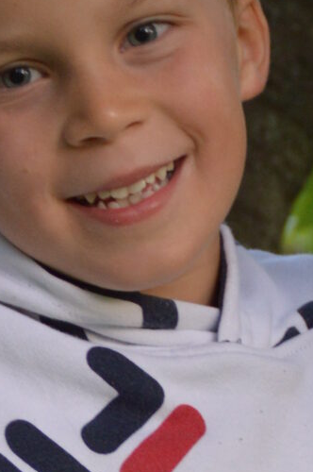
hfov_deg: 4.0
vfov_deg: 6.1
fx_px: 4421
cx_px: -40
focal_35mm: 338
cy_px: 410
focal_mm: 55
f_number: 4
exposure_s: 1/60
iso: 640
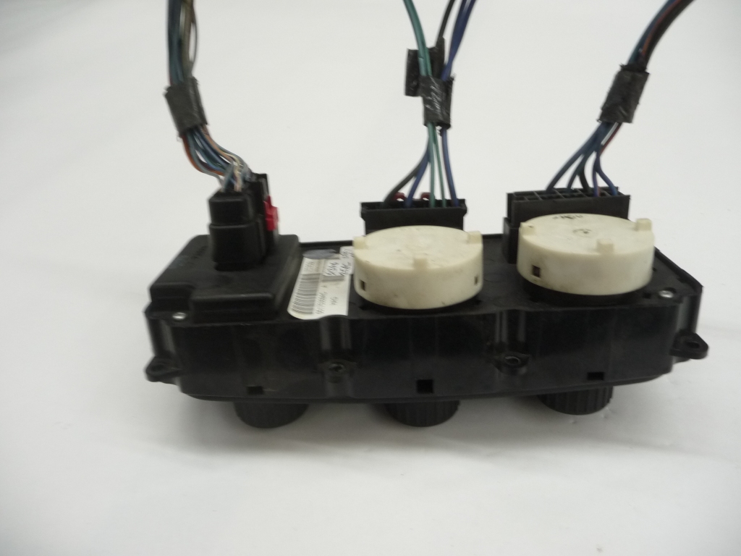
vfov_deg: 49.7
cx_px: 370
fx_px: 599
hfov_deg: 63.4
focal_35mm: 28
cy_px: 278
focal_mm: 4.7
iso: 200
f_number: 3.3
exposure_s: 1/30
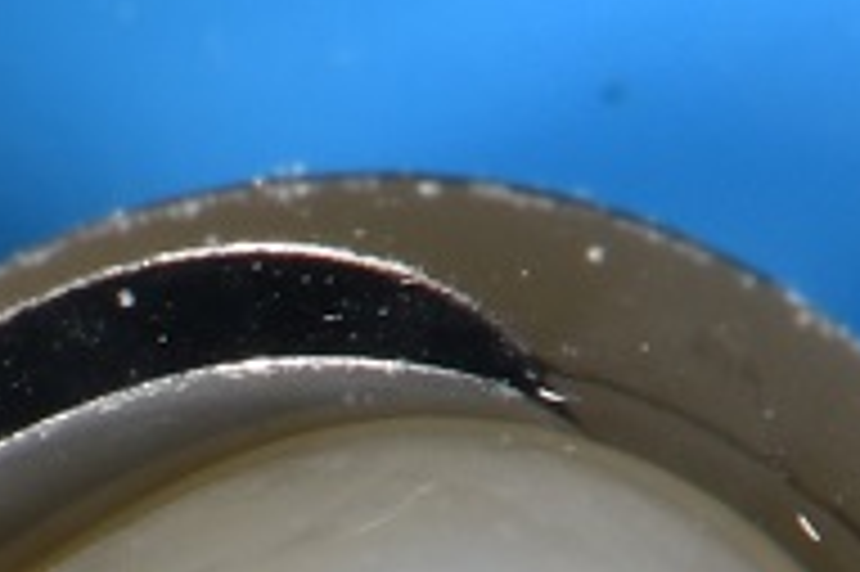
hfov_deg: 1.8
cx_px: -738
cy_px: 1594
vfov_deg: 1.2
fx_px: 26589
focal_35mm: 1114
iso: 200
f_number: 32
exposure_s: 1/160
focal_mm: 105
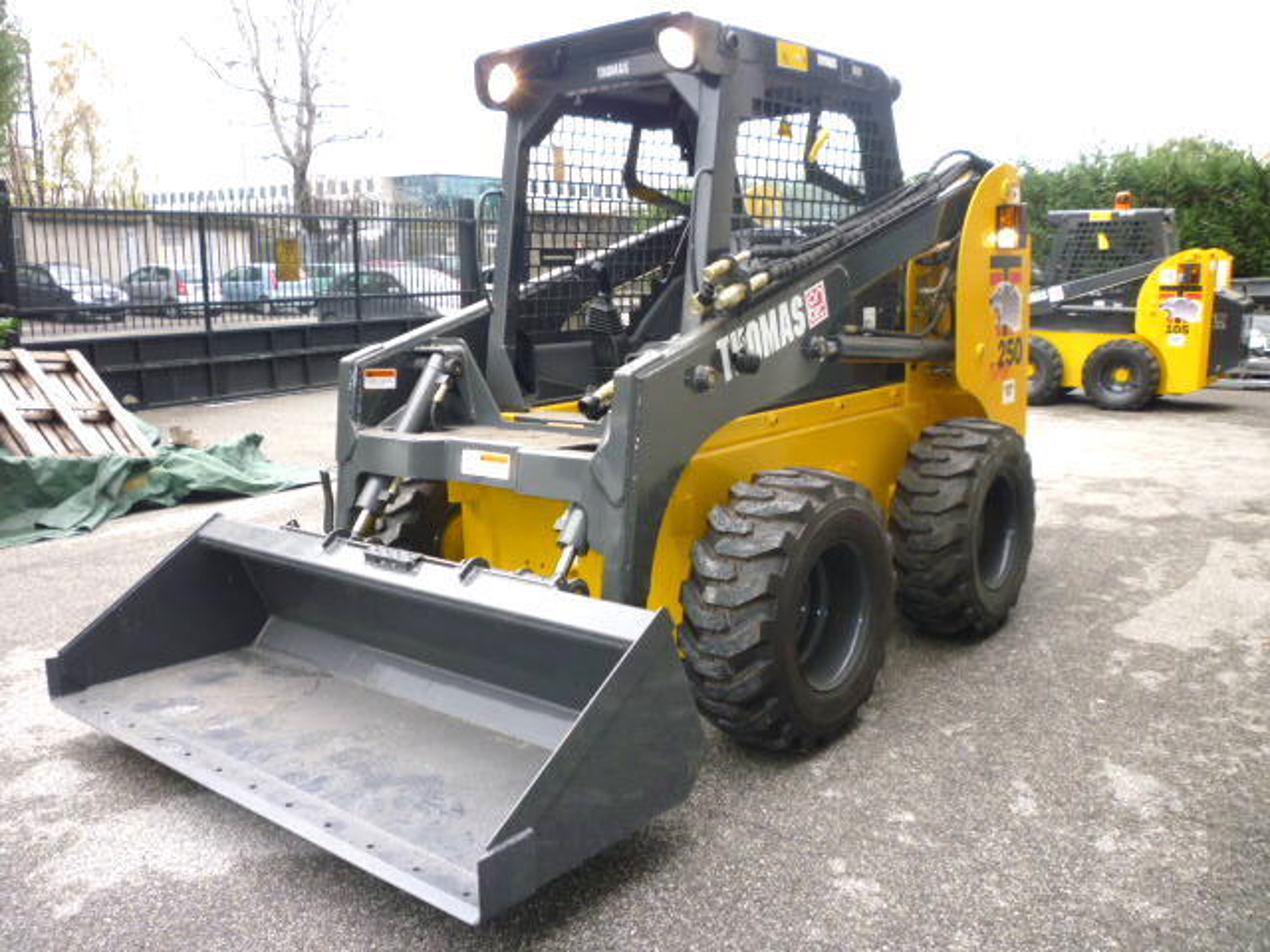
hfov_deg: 61.7
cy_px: 476
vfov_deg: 48.2
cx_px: 635
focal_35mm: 29
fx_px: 1064
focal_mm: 5.2
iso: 100
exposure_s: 1/50
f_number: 3.3
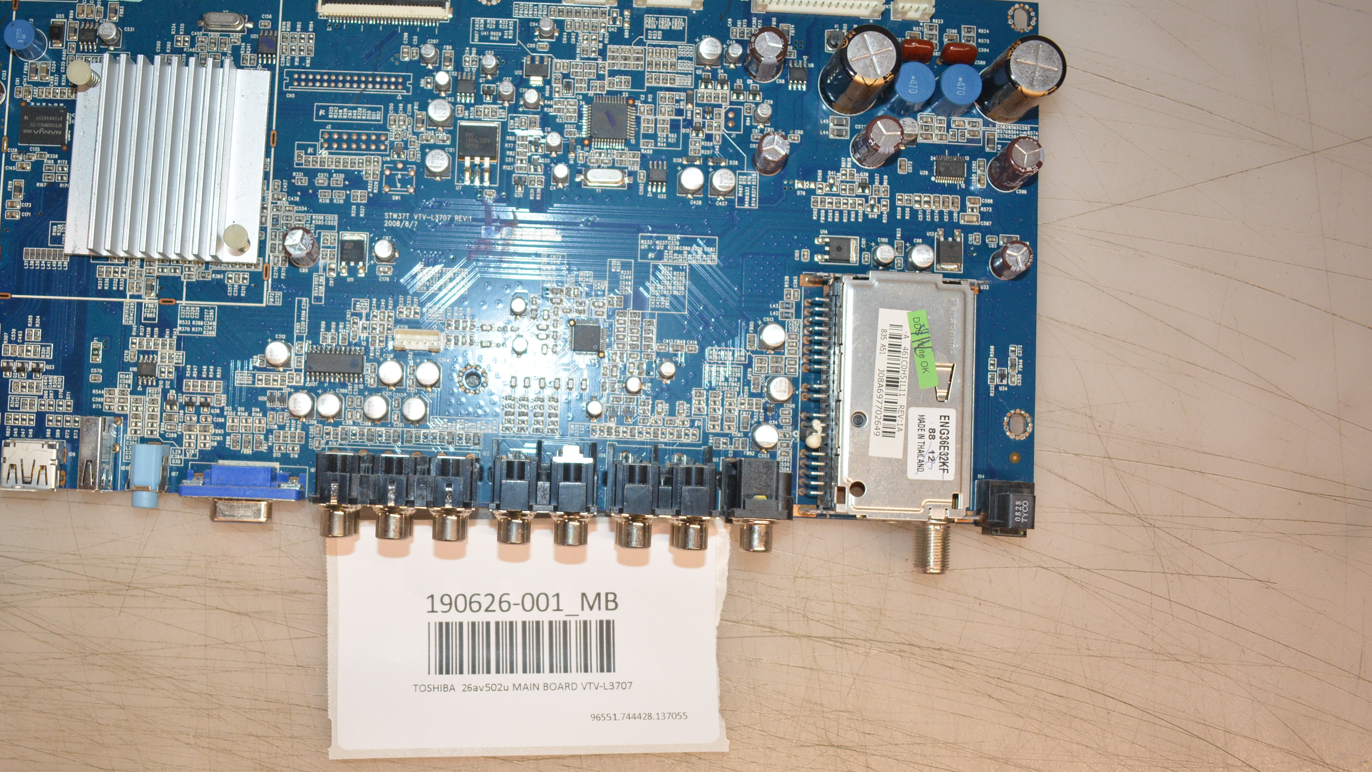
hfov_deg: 52.4
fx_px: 1382
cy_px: 433
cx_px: 543
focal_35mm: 38
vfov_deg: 31.2
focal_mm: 18
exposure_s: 1/200
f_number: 3.5
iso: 640
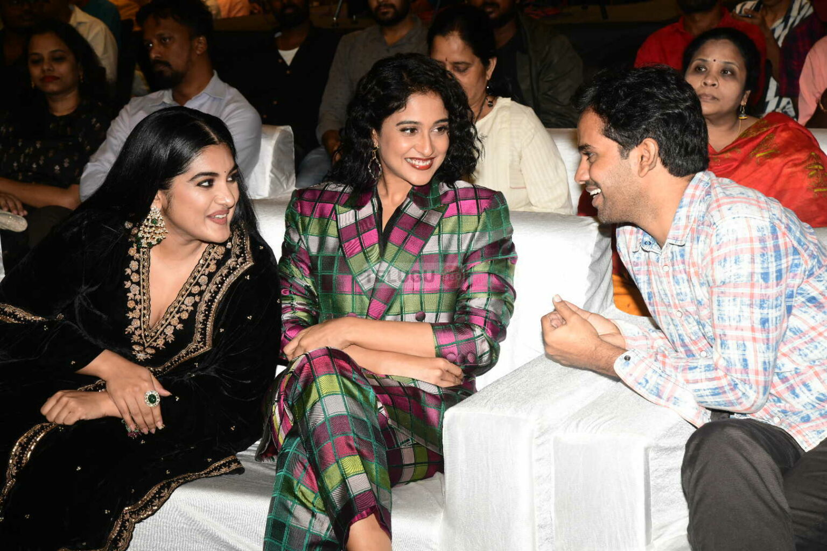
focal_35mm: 110
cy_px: 276
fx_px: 2527
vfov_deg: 12.5
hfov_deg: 18.6
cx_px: 414
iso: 1600
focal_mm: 110
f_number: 13
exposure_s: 1/125
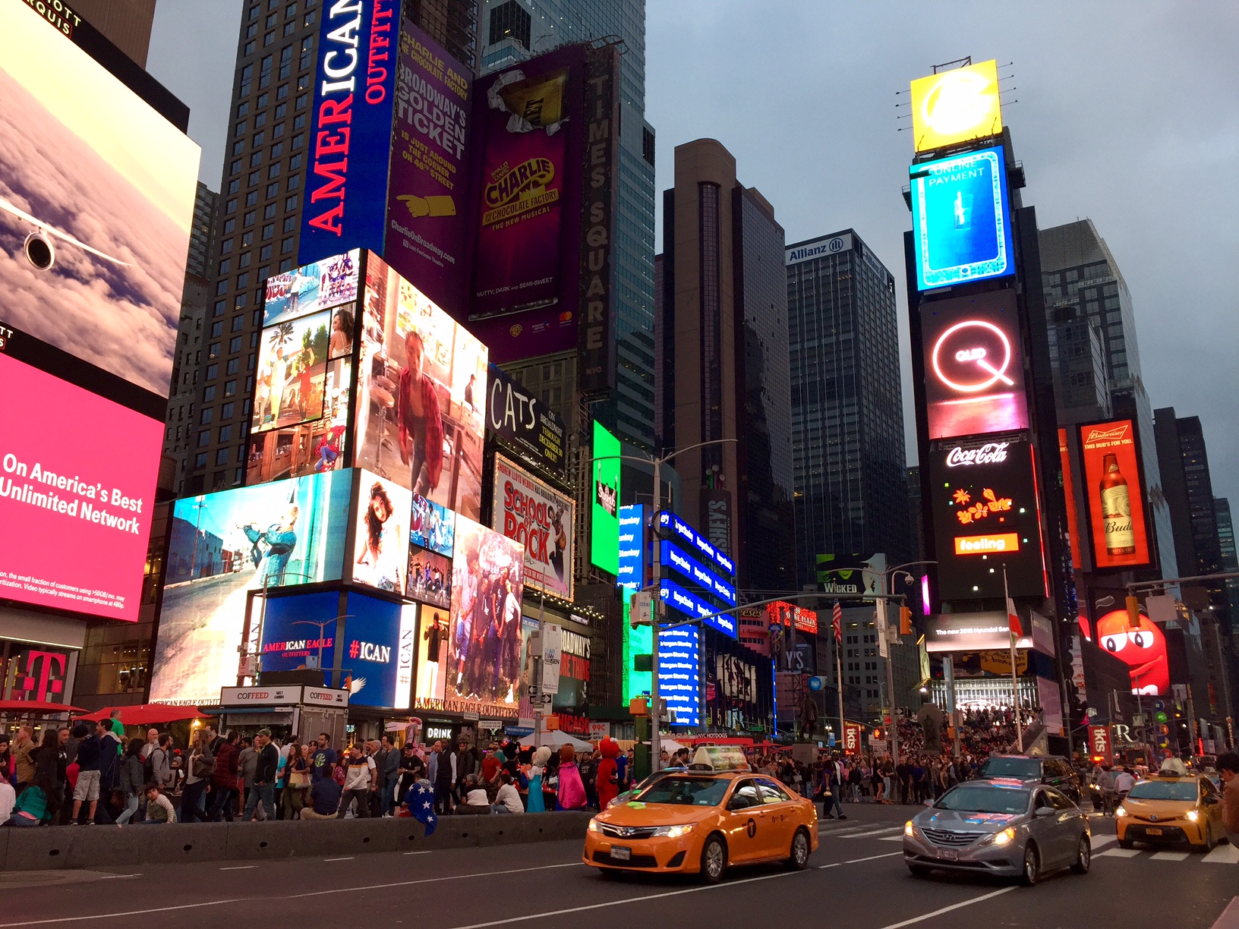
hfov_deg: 61.7
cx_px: 620
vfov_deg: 48.2
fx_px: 1038
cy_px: 464
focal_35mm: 29
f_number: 2.2
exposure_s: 1/120
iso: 40
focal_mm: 4.15
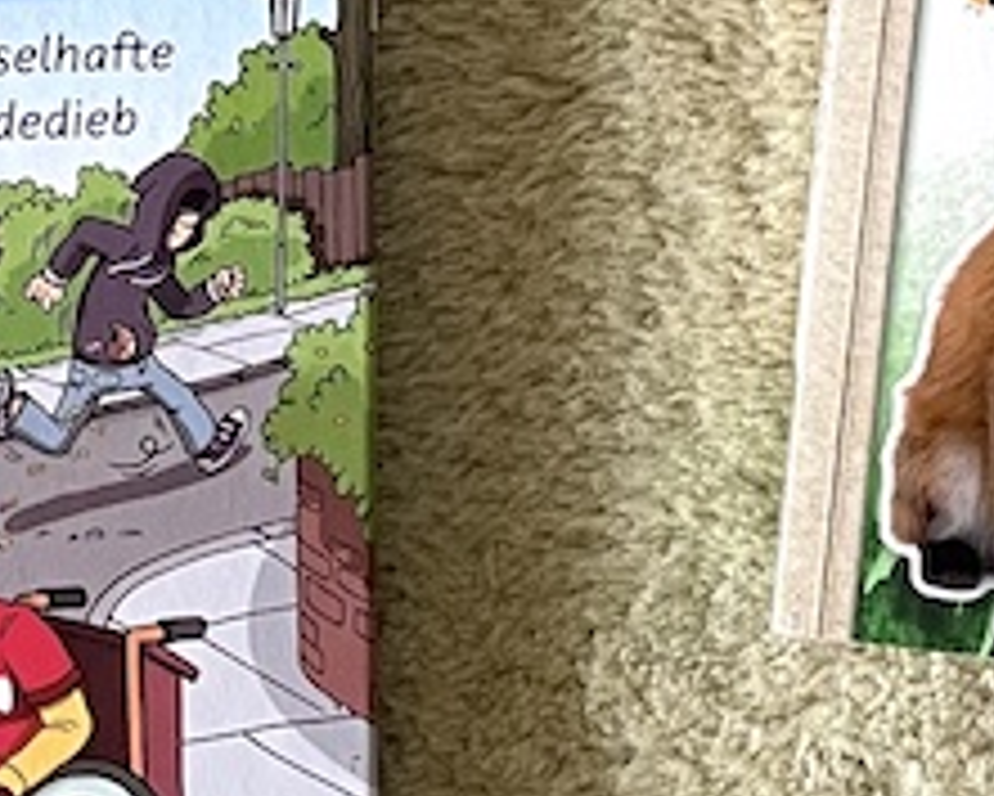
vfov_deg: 10.3
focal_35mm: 138
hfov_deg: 13.8
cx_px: 922
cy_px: -814
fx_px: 4062
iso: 125
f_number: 1.6
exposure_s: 1/83
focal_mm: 4.2
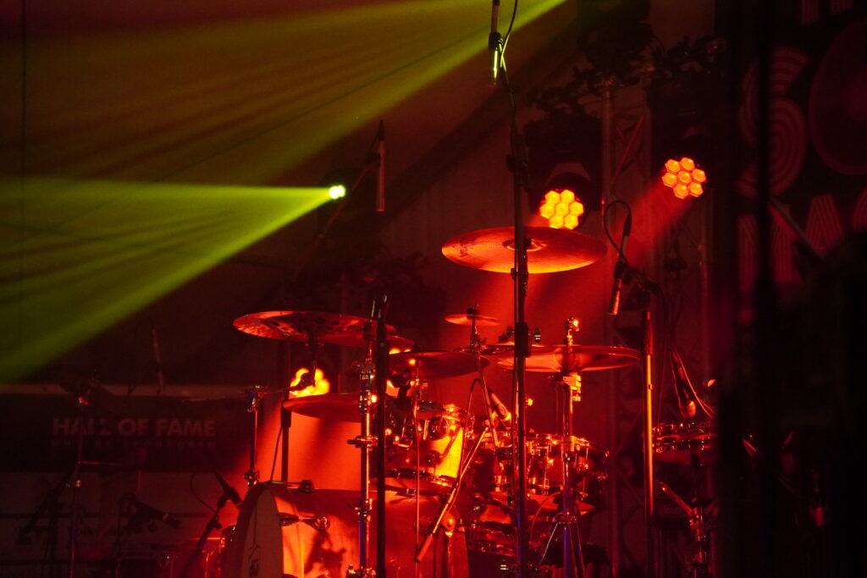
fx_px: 2529
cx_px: 434
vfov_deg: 13.0
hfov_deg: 19.5
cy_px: 289
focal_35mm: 105
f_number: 2.8
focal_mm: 70
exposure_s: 1/800
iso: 8000
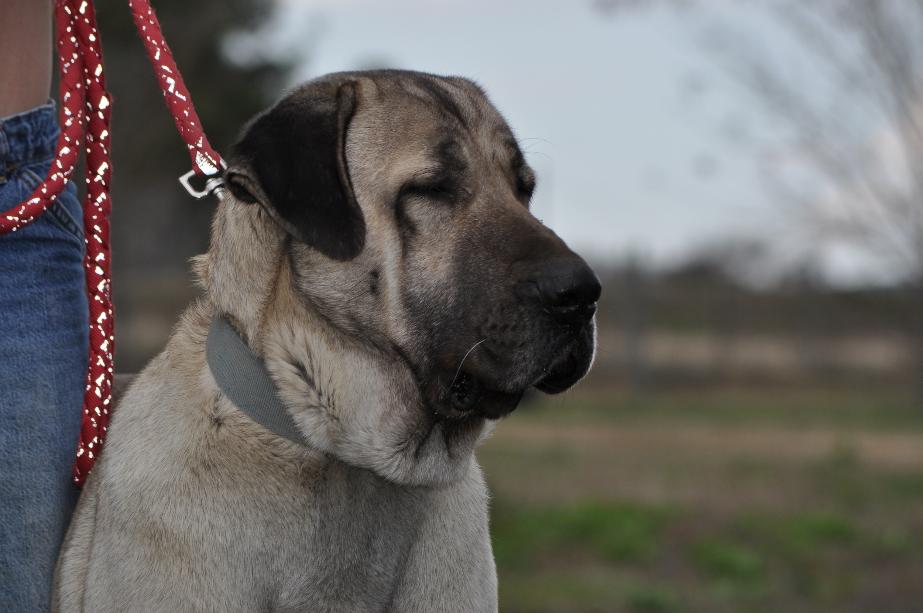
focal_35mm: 270
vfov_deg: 5.1
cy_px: 306
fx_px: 6913
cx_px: 462
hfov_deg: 7.6
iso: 200
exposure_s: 1/200
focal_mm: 180
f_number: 8
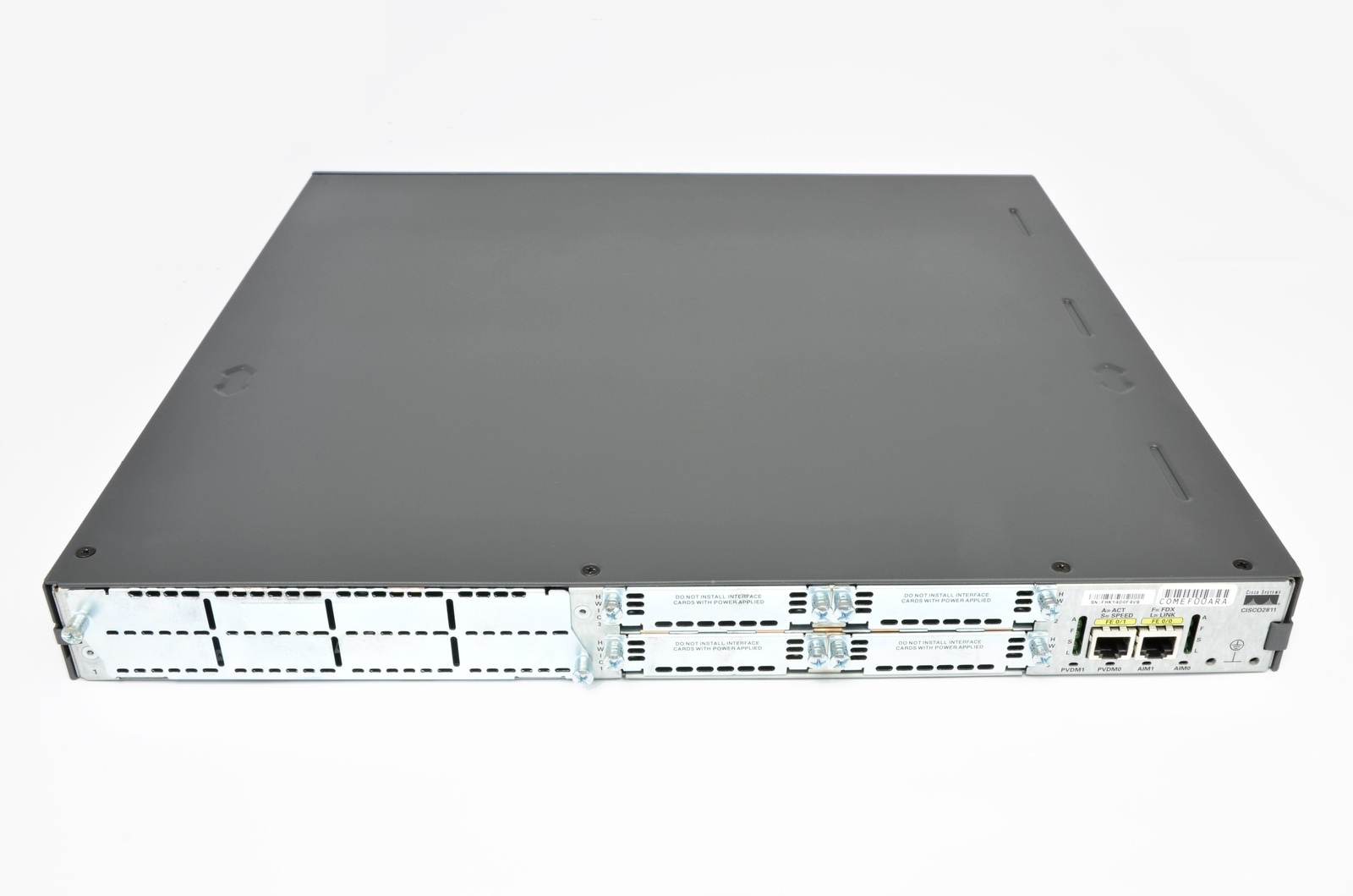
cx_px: 676
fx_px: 1350
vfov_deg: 36.7
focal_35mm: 36
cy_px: 448
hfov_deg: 53.2
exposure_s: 1
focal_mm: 24
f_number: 14
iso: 100
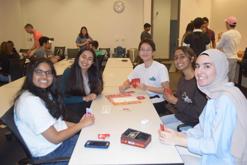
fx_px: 226
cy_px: 82
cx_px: 124
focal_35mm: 33
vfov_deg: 40.0
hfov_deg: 57.2
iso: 800
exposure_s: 1/100
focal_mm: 22
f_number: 5
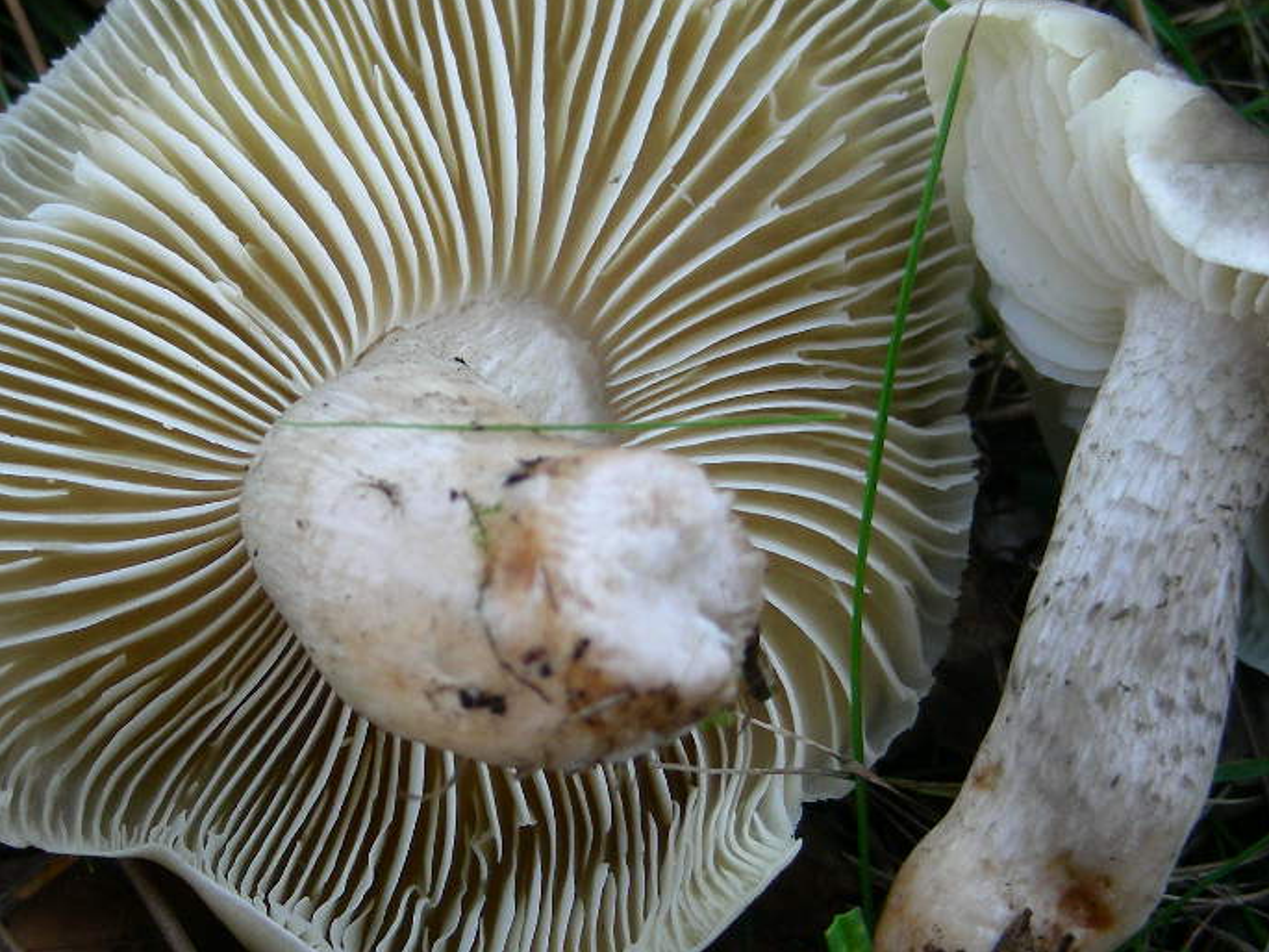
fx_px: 4767
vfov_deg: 11.4
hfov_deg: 15.2
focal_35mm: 130
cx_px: 680
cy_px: 420
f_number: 3.5
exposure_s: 1/30
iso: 71
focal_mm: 14.6
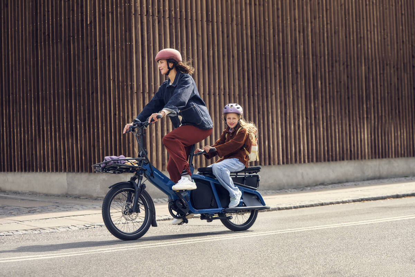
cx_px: 208
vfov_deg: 17.3
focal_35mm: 79
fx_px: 911
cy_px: 138
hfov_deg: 25.7
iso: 400
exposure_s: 1/1250
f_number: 4
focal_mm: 79
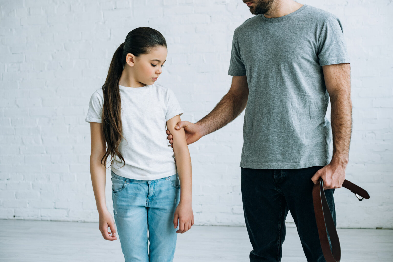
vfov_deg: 27.0
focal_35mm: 50
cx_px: 196
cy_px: 131
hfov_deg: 39.6
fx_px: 546
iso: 320
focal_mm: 50
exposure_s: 1/160
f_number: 4
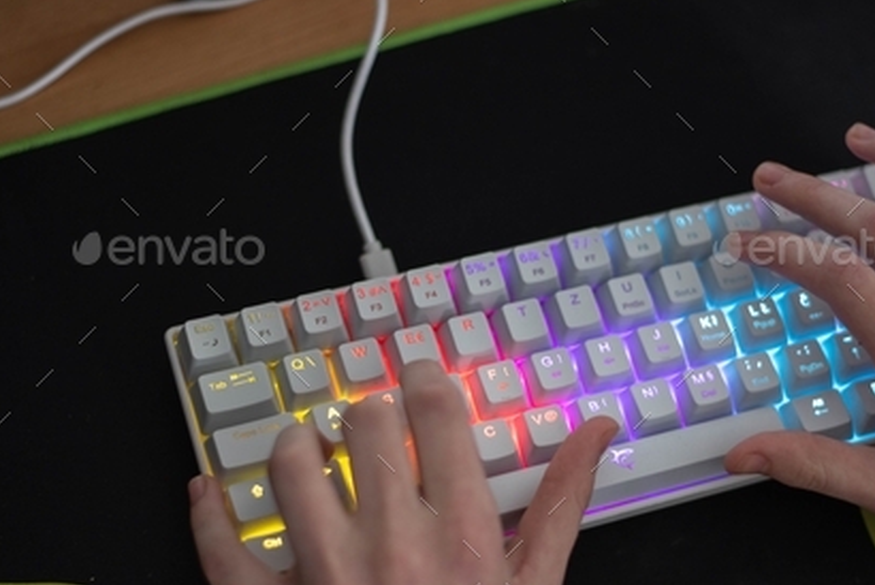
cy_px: 350
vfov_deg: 18.9
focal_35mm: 72
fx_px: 1751
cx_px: 482
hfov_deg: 28.0
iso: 400
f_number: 1.8
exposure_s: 1/125
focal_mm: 50
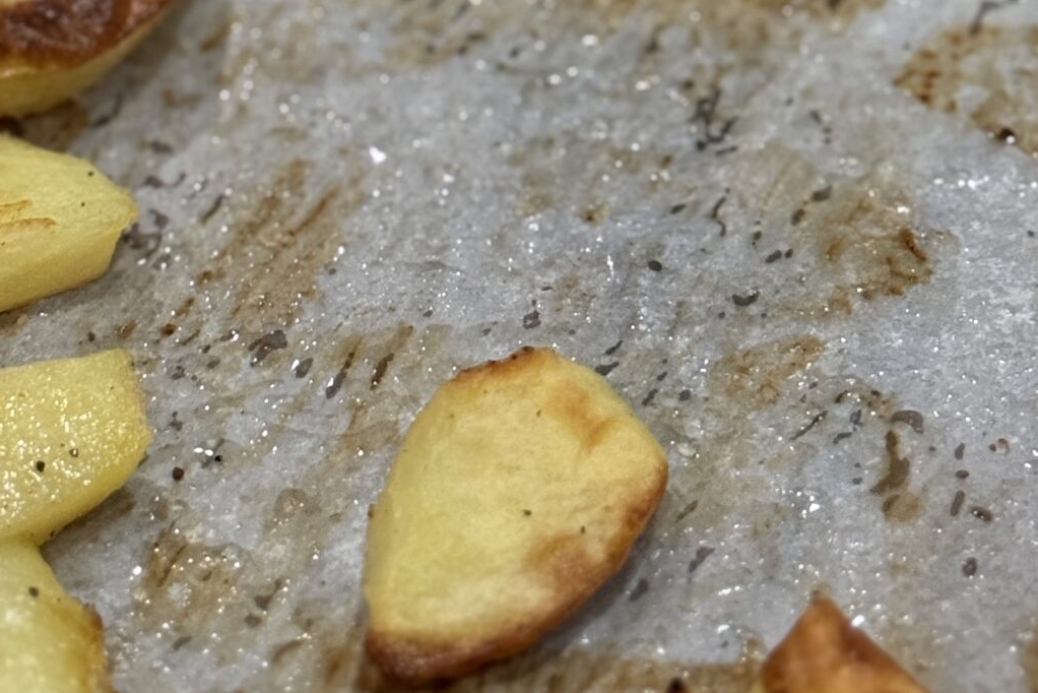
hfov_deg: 16.3
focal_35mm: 125
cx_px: 320
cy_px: -260
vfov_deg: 10.7
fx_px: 3605
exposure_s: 1/60
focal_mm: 6.76
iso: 250
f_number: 1.78
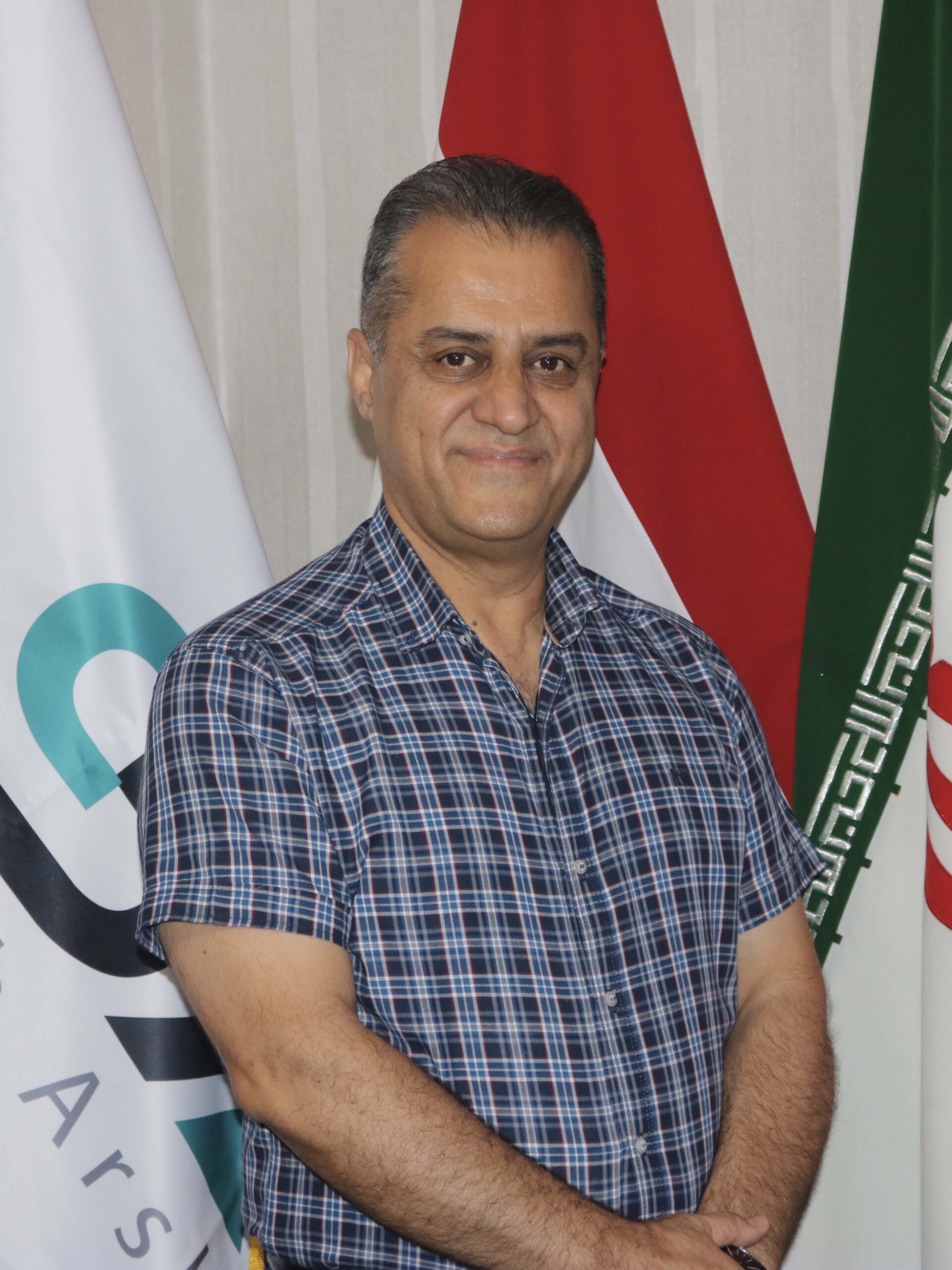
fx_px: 2347
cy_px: 635
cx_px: 476
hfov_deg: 22.9
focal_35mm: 64
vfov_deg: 30.3
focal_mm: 7.5
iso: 320
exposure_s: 1/20
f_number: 2.2
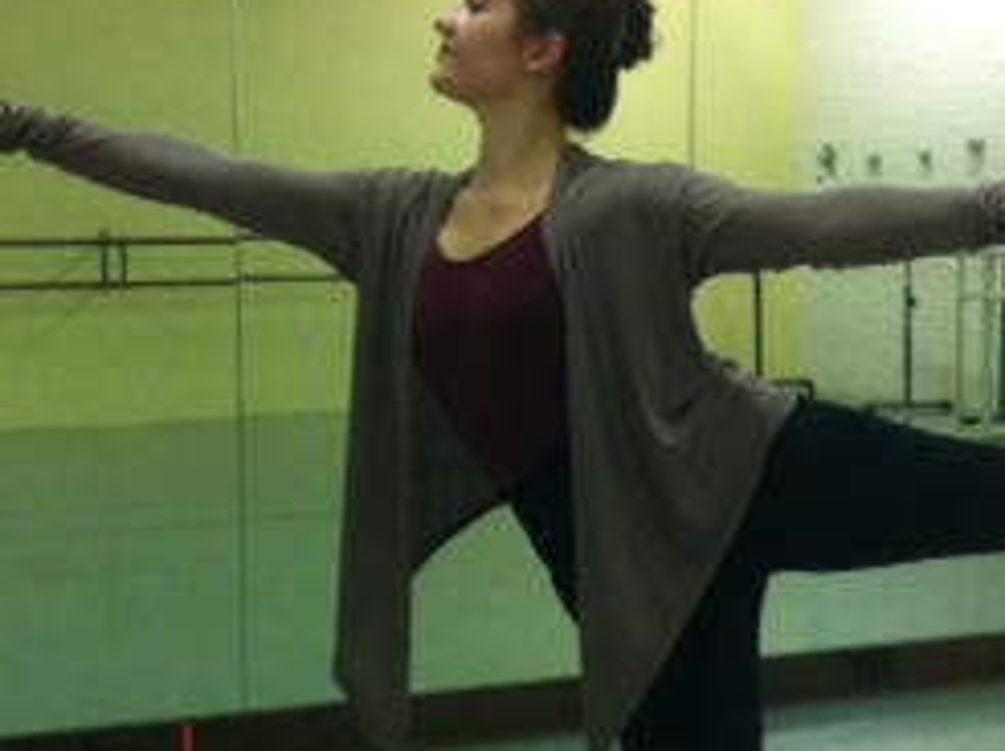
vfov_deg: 16.2
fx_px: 2639
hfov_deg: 21.6
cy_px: 527
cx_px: 490
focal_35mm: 91
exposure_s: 1/15
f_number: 2.8
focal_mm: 3.85
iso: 160
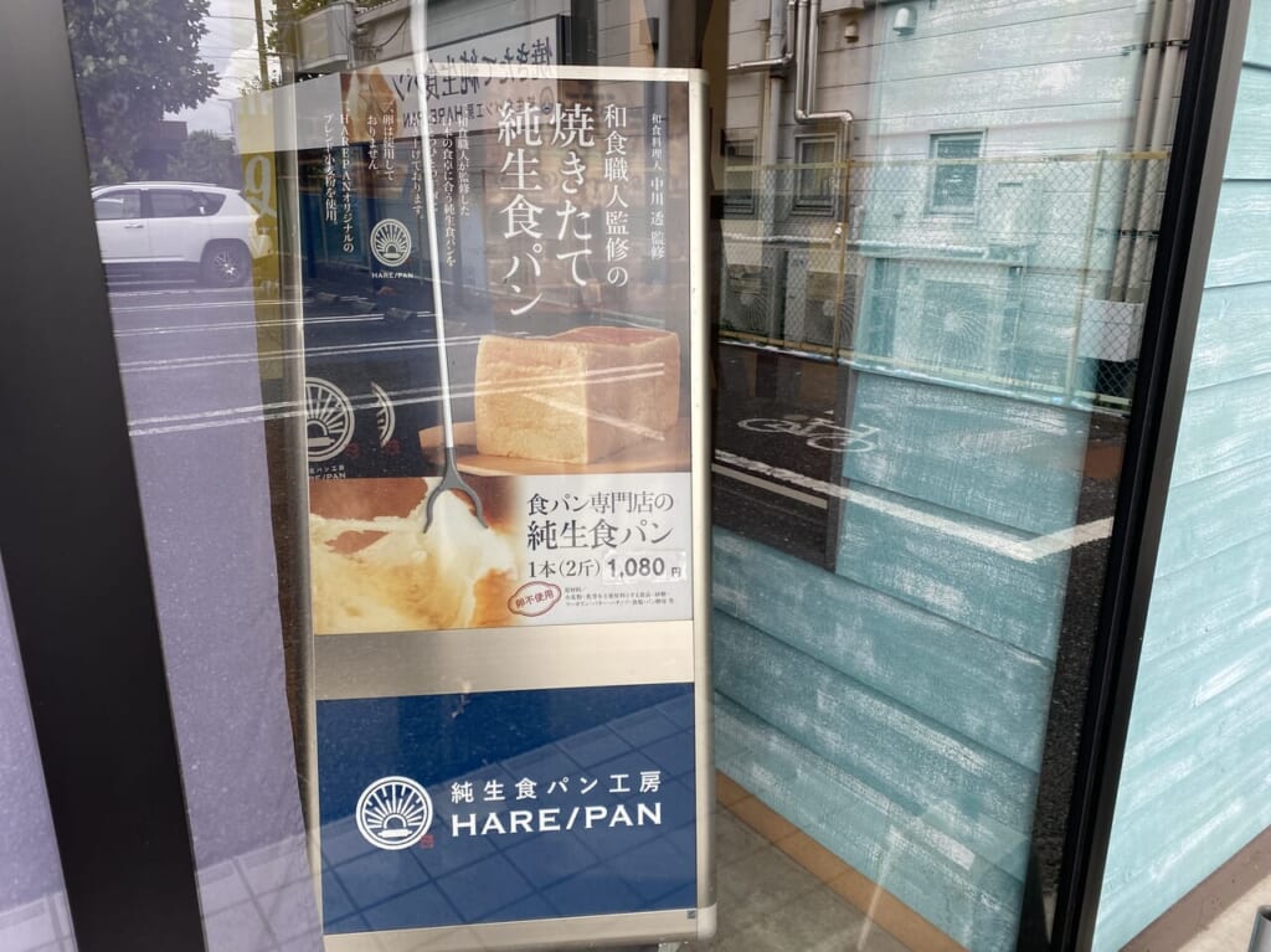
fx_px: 954
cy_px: 476
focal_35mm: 26
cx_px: 636
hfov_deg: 67.3
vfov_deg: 53.0
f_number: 1.8
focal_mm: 4.25
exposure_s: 1/257
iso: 32
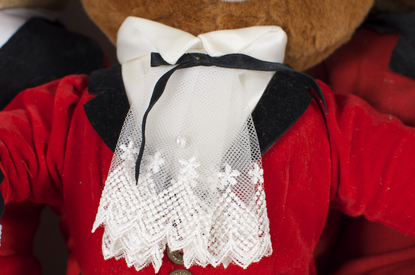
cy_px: 150
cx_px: 192
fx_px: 720
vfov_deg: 21.6
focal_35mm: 63
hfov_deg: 32.1
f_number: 5.6
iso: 100
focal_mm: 35
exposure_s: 1/125
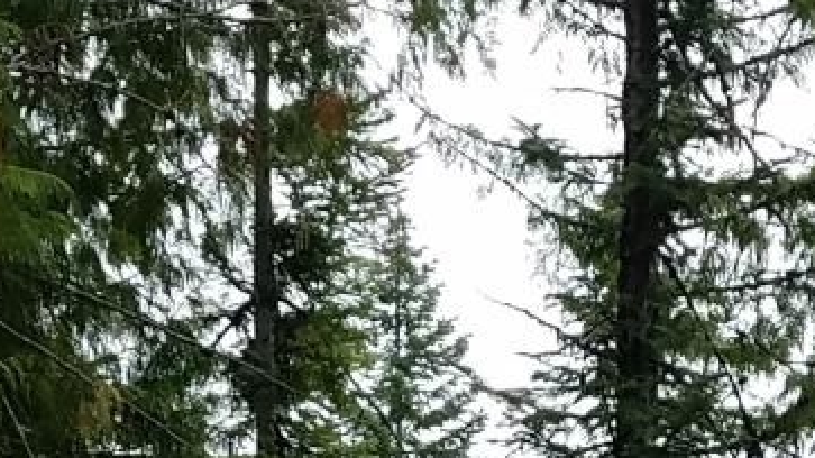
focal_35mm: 156
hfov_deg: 13.7
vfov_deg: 7.4
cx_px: 590
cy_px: 1022
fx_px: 3371
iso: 50
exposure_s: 1/904
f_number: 1.7
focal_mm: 4.2
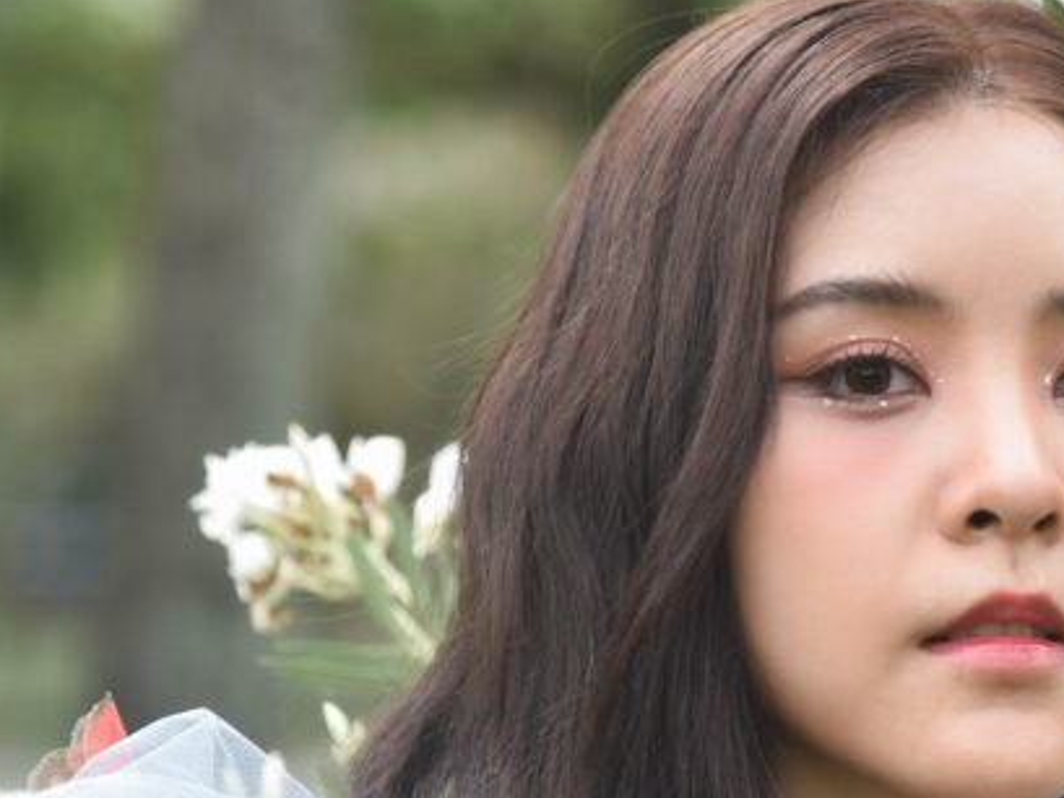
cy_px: 632
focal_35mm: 442
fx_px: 13590
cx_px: 1046
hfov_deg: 4.5
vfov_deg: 3.4
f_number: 4.8
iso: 160
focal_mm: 116
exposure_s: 1/320
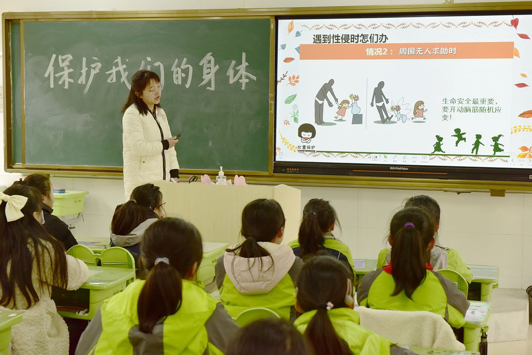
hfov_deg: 32.4
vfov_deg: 21.9
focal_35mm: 62
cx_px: 266
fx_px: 917
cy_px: 178
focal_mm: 62
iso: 1250
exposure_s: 1/100
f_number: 6.3
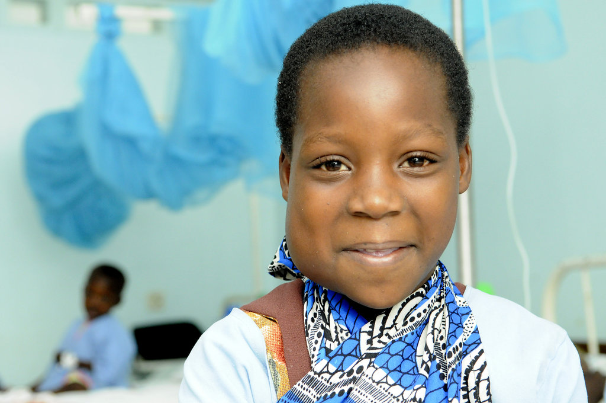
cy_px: 202
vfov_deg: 17.4
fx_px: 1311
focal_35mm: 78
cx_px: 303
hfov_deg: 26.0
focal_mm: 52
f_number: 5
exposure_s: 1/160
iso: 1600
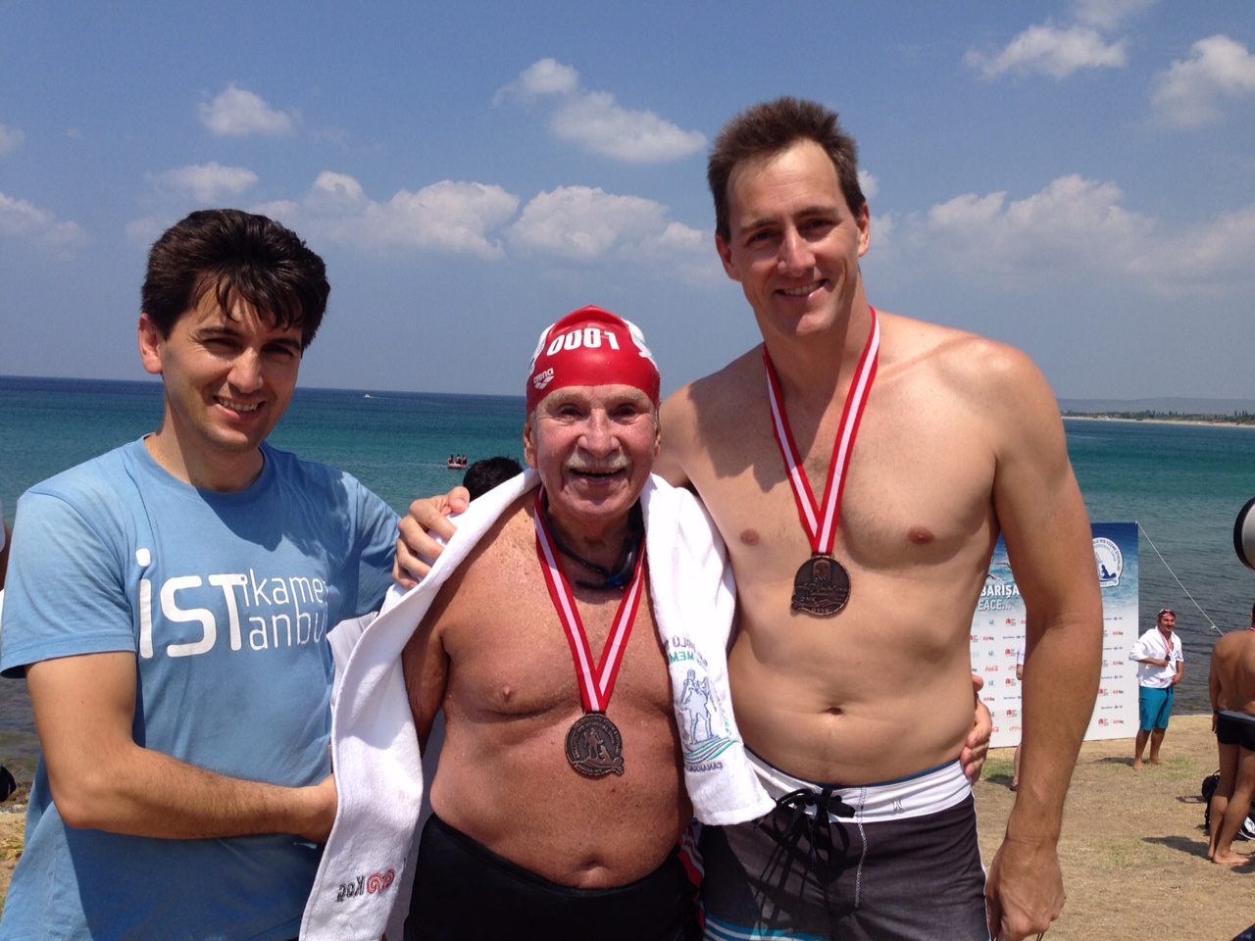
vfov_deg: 42.9
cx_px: 628
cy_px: 470
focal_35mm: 33
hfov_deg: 55.4
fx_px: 1196
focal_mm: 4.12
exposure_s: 1/2463
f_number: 2.4
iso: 50
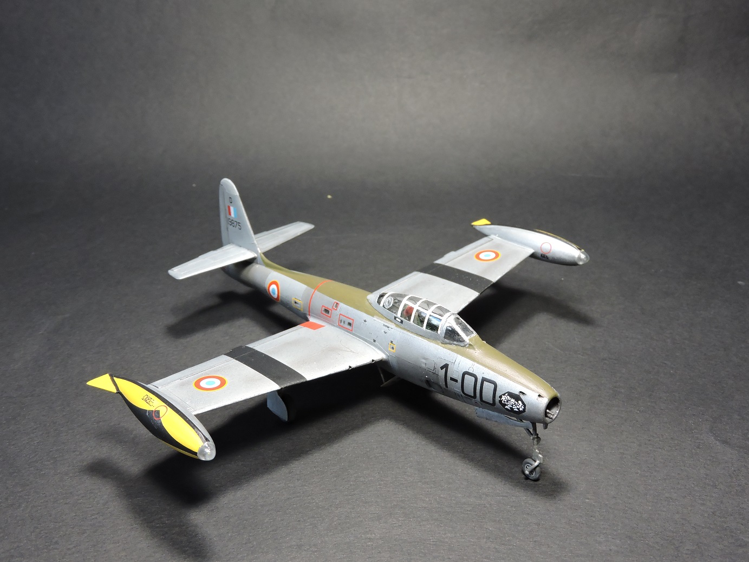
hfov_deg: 46.8
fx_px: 865
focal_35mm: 40
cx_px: 374
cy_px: 281
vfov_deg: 36.0
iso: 220
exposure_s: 1/30
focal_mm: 7.2
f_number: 3.8
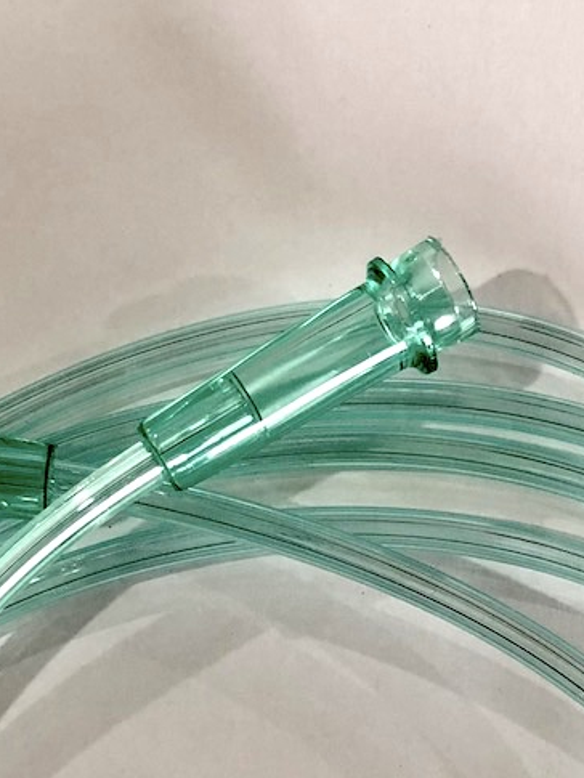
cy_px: 769
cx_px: 295
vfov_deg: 24.3
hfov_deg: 19.1
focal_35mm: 77
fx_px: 1731
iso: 40
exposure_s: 1/20
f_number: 1.8
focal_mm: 3.99
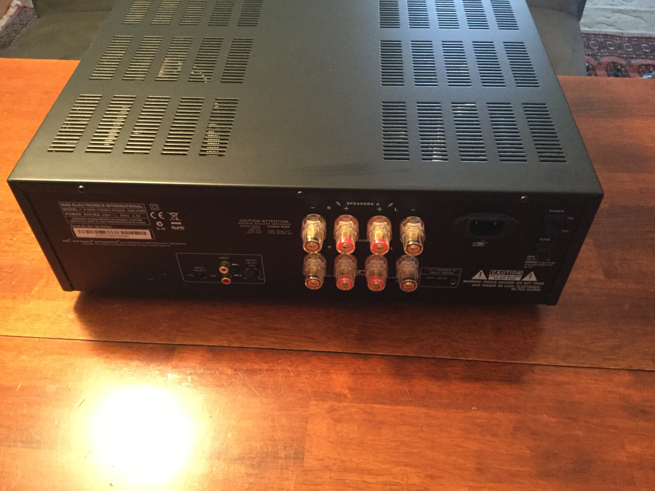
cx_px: 328
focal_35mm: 31
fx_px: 587
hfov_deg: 58.4
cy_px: 246
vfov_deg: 45.4
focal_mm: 3.3
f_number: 2.4
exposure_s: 1/17
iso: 200
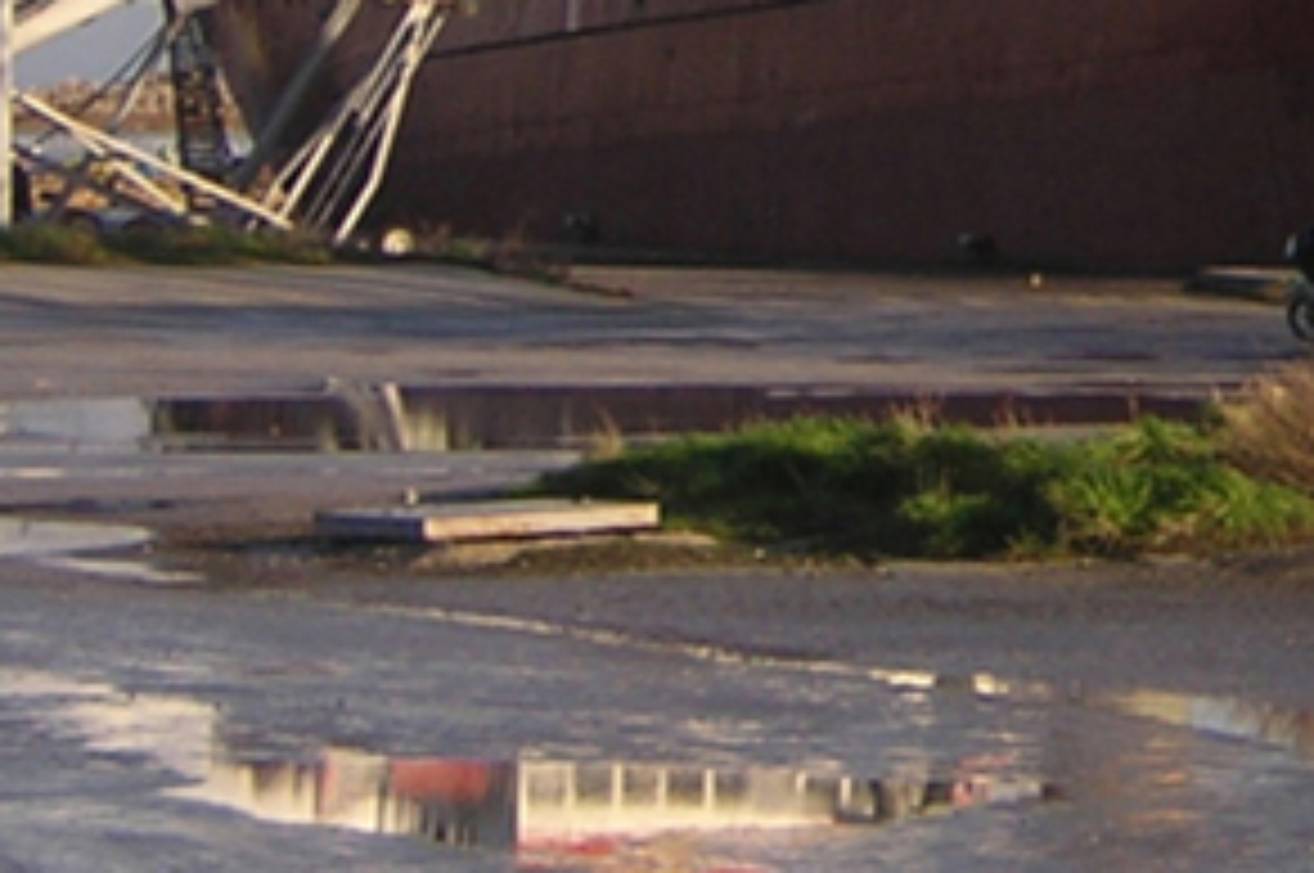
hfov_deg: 9.2
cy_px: -578
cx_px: 1559
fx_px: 8094
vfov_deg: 6.1
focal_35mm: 222
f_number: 3.6
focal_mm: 9.1
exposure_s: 1/589
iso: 100
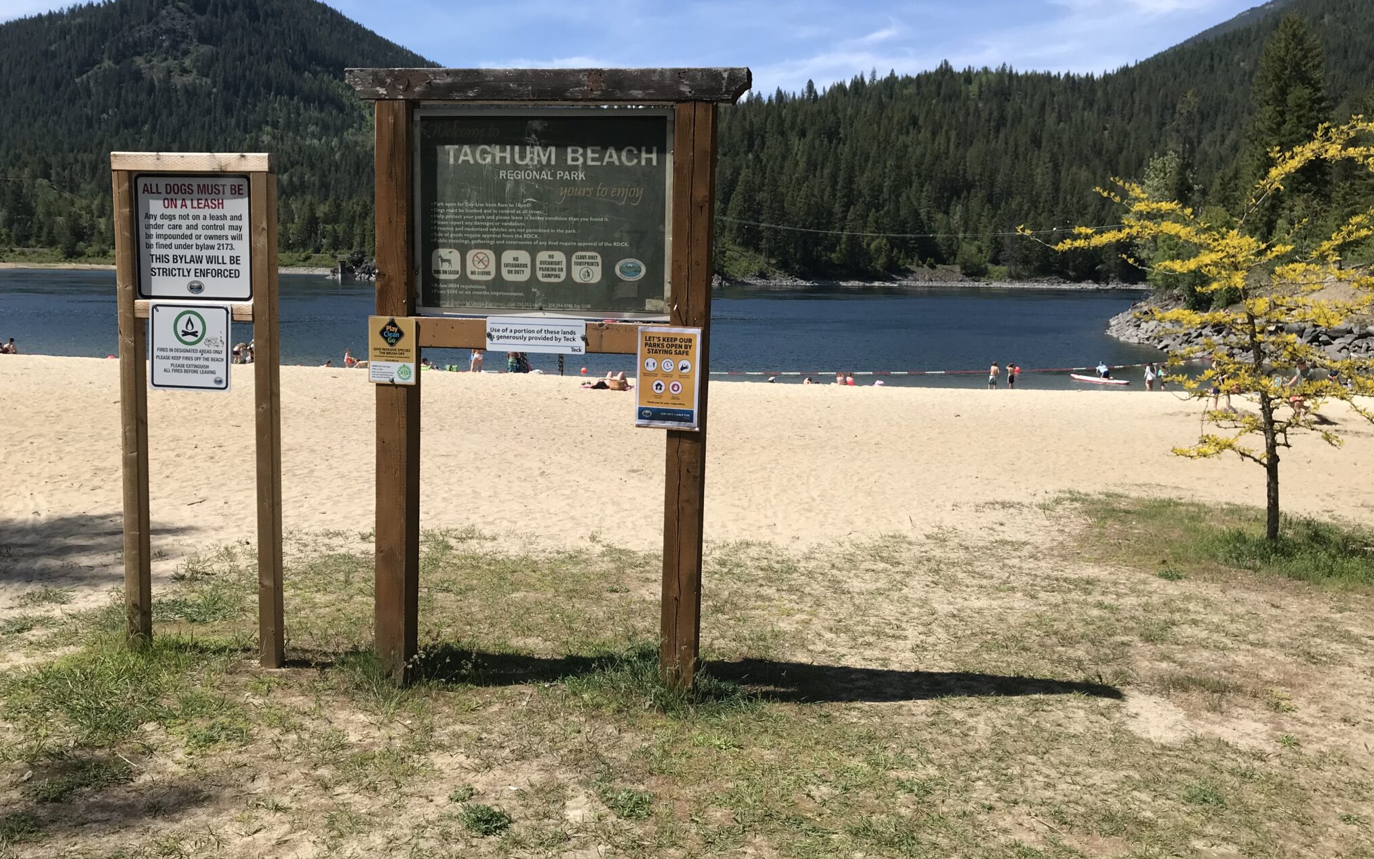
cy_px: 410
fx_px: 1123
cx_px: 688
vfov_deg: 41.8
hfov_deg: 62.9
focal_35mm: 30
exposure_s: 1/2591
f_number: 1.8
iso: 20
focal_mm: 3.99
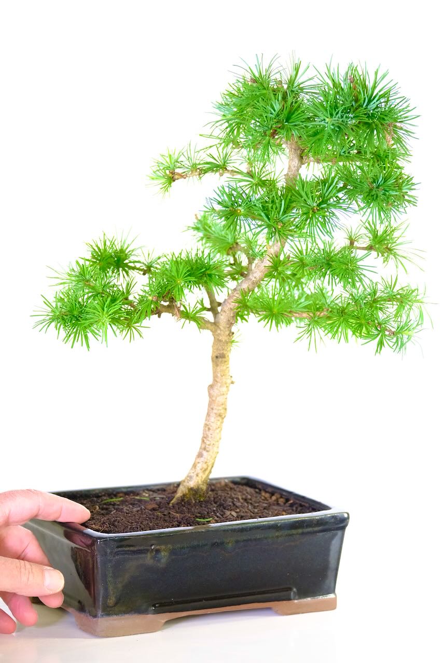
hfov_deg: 10.6
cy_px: 332
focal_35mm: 129
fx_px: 2380
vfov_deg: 15.9
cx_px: 222
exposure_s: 1/50
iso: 2500
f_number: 5
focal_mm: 86
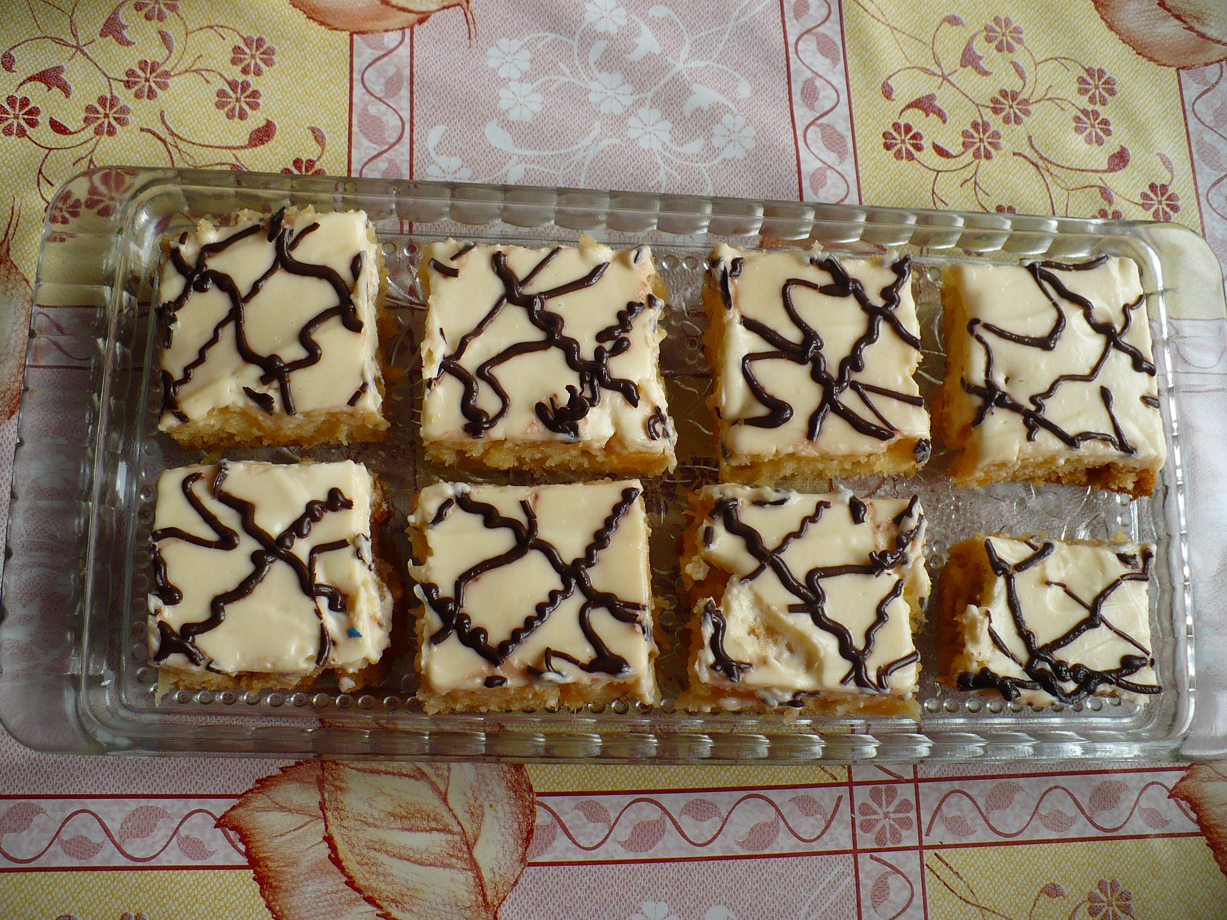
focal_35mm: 37
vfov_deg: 38.7
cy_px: 460
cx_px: 614
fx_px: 1312
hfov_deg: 50.1
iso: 100
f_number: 2.8
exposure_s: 1/100
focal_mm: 6.1
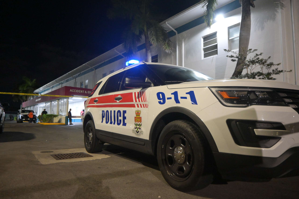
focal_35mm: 24
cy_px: 100
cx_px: 150
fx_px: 199
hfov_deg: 73.7
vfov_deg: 53.1
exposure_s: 1/60
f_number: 3.5
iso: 4500
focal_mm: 16
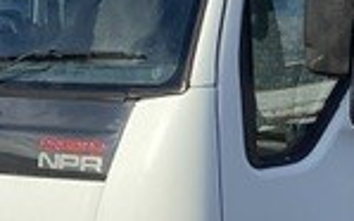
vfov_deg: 9.2
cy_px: 207
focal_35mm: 141
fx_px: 1360
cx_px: 359
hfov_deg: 14.6
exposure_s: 1/1018
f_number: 2.4
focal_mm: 3.3
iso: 25
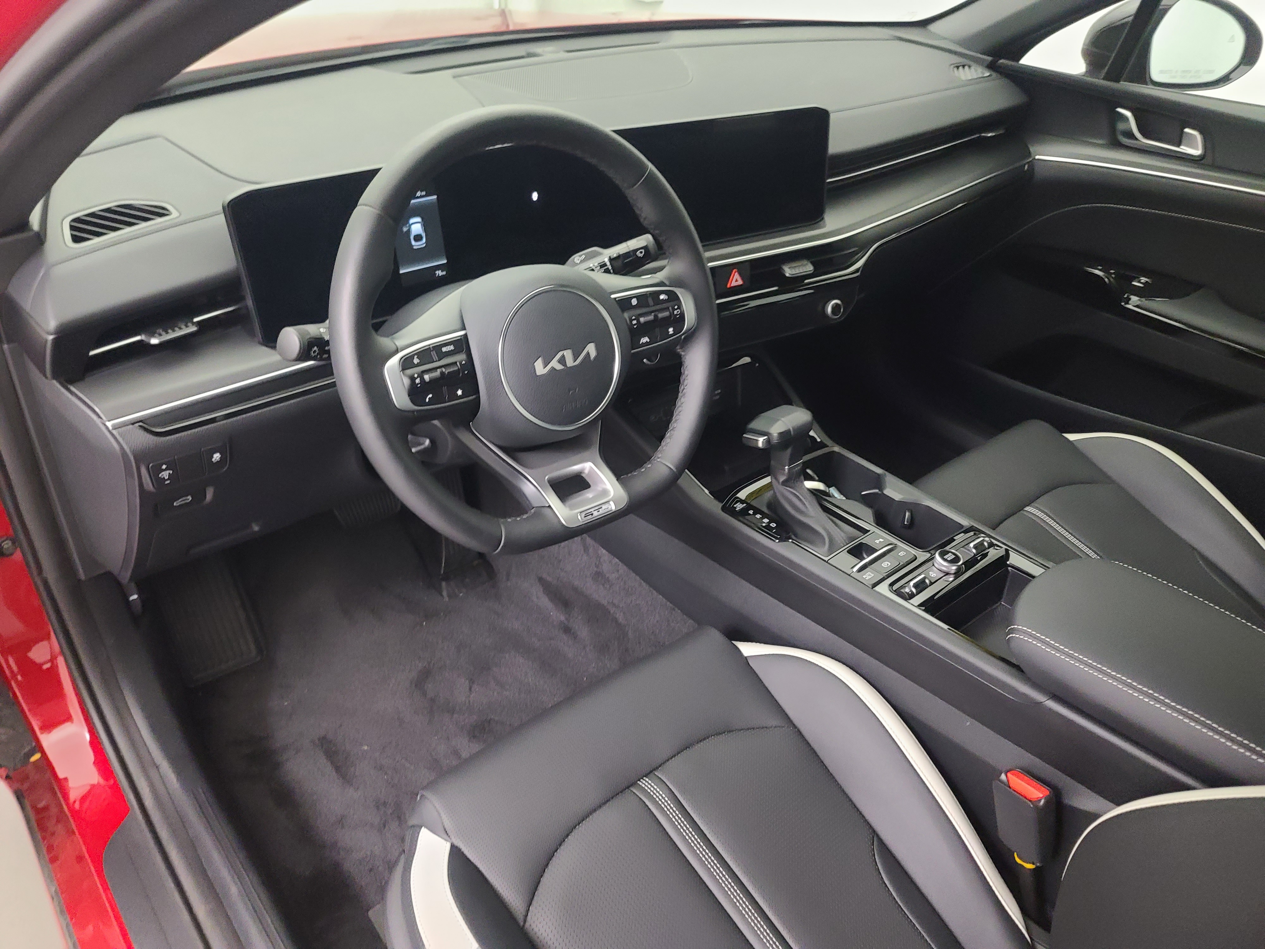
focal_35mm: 25
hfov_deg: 69.4
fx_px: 914
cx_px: 632
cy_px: 474
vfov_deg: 54.9
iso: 1000
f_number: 1.8
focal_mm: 7
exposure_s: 1/24
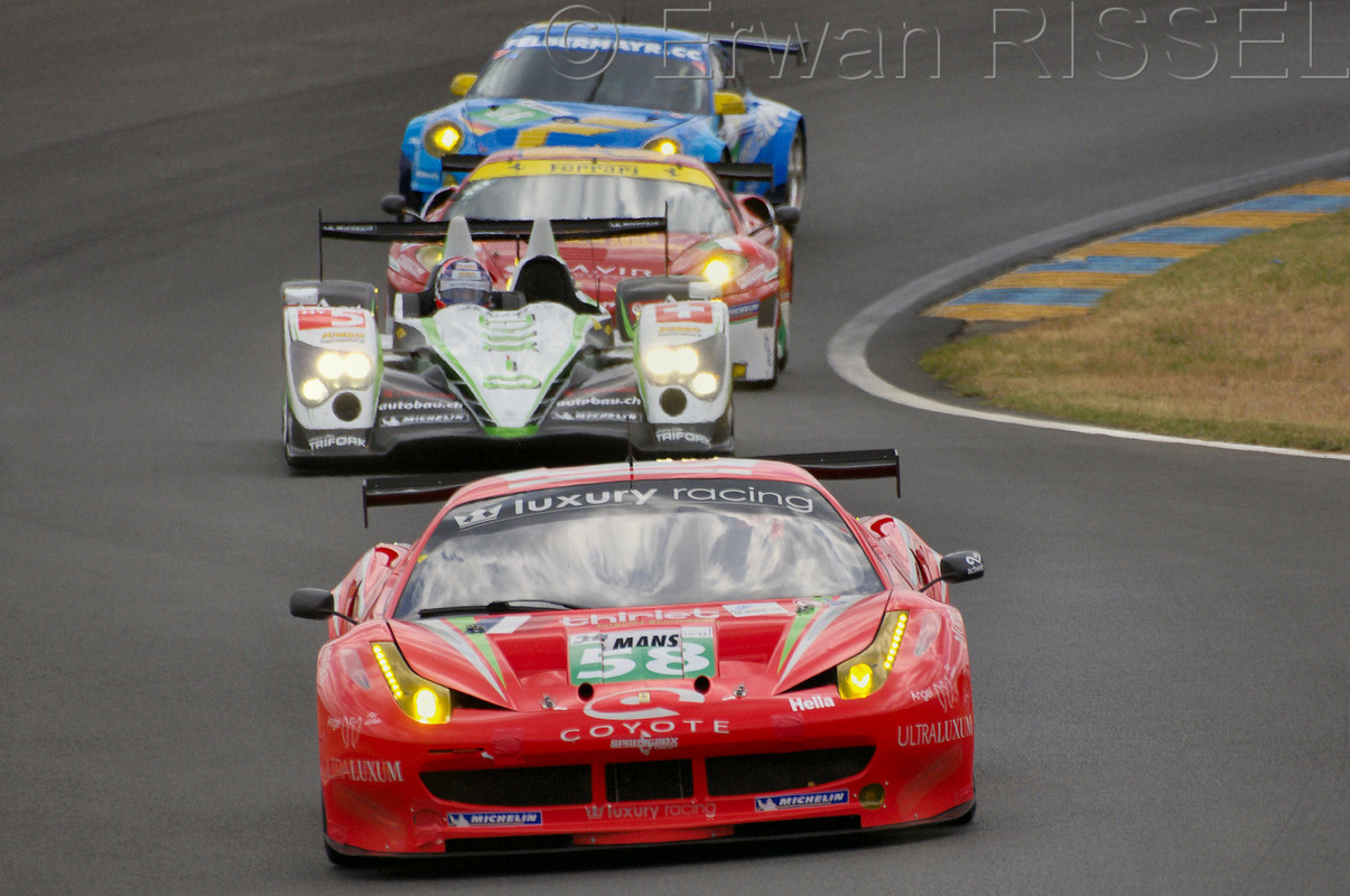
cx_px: 675
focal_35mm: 450
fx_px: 16852
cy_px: 448
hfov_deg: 4.6
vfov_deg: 3.0
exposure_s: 1/1600
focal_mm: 300
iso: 200
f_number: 5.6
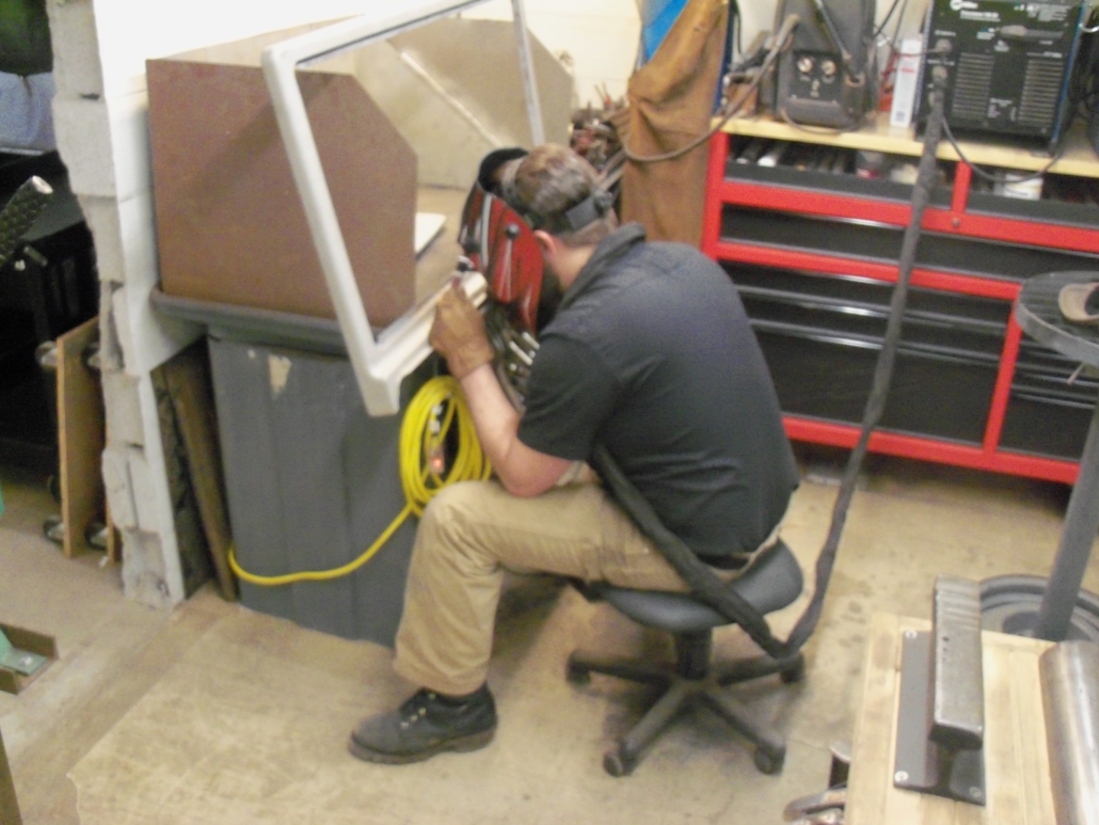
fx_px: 1111
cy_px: 412
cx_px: 550
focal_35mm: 35
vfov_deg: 40.7
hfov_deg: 52.6
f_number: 3
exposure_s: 1/20
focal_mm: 6.3
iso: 400
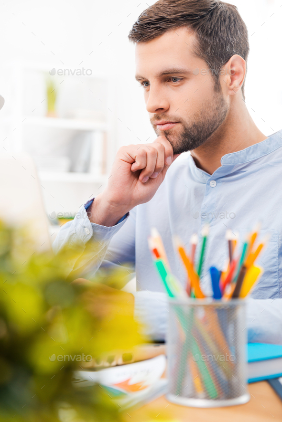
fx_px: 822
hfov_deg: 19.5
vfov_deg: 28.8
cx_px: 141
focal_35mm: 70
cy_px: 211
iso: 320
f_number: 4
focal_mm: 70
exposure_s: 1/125
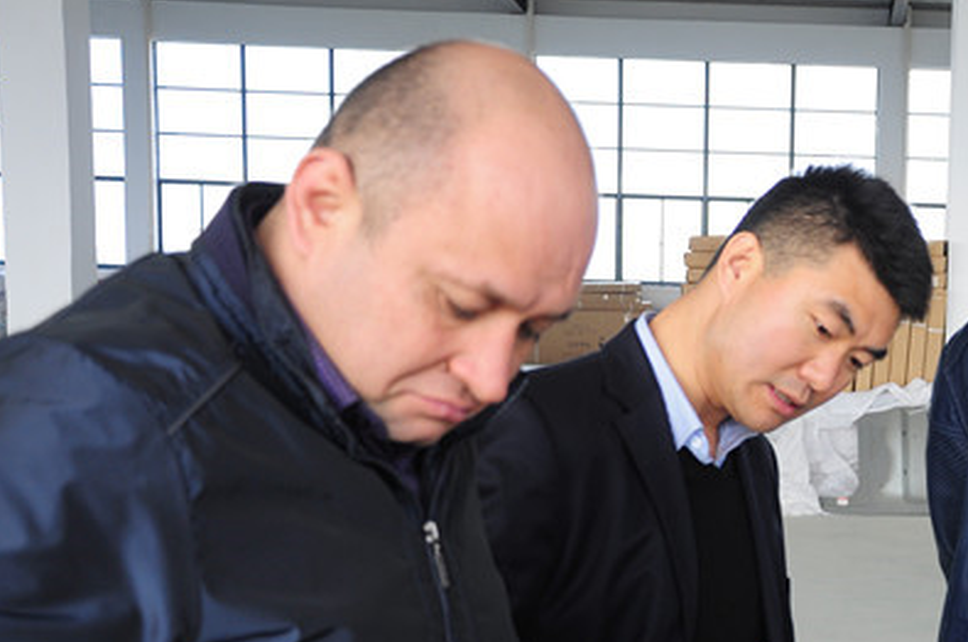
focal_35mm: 73
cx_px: 931
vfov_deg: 18.4
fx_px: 1960
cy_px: 523
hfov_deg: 26.5
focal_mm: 24
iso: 200
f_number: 4.5
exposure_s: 1/80
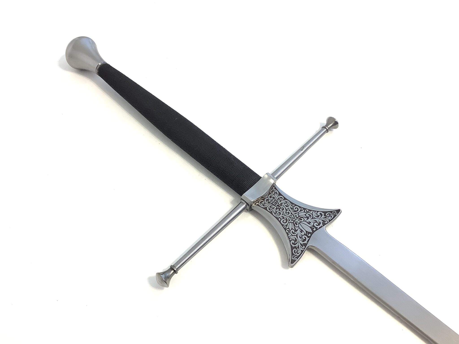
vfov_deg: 45.4
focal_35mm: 31
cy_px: 172
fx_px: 411
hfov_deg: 58.4
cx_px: 230
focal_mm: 3.3
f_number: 2.4
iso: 80
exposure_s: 1/60
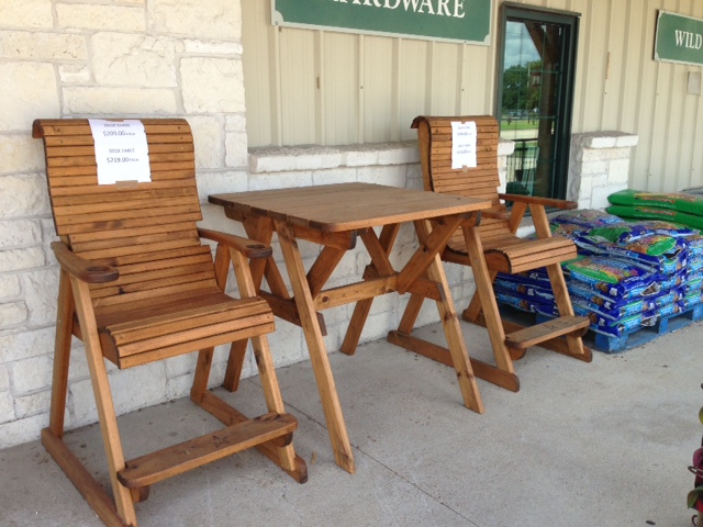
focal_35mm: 33
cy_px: 264
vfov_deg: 42.9
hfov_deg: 55.4
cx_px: 352
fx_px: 670
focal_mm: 4.13
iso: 50
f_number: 2.4
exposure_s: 1/268
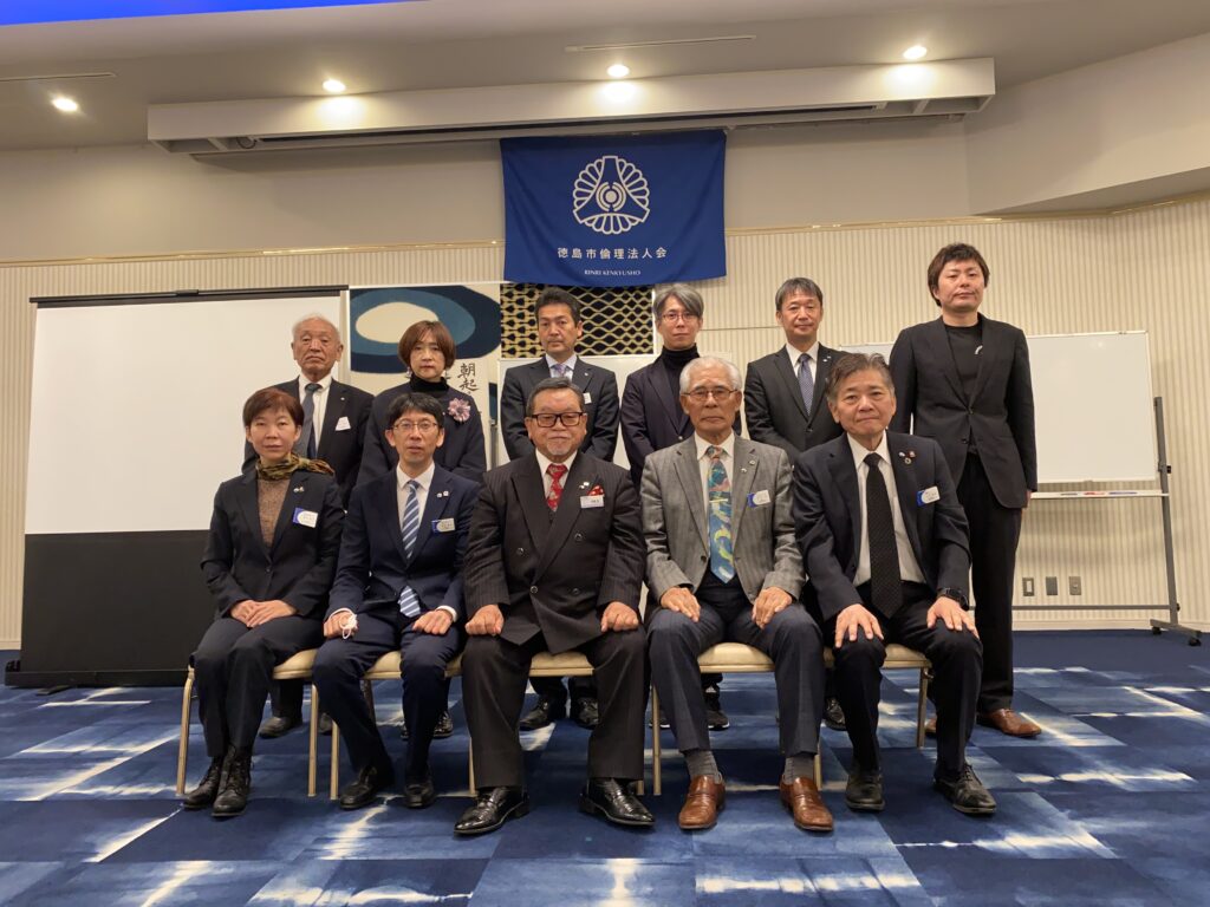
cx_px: 605
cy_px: 454
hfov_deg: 67.3
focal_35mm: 26
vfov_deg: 53.1
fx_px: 909
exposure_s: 1/60
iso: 160
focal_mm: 4.25
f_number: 1.8
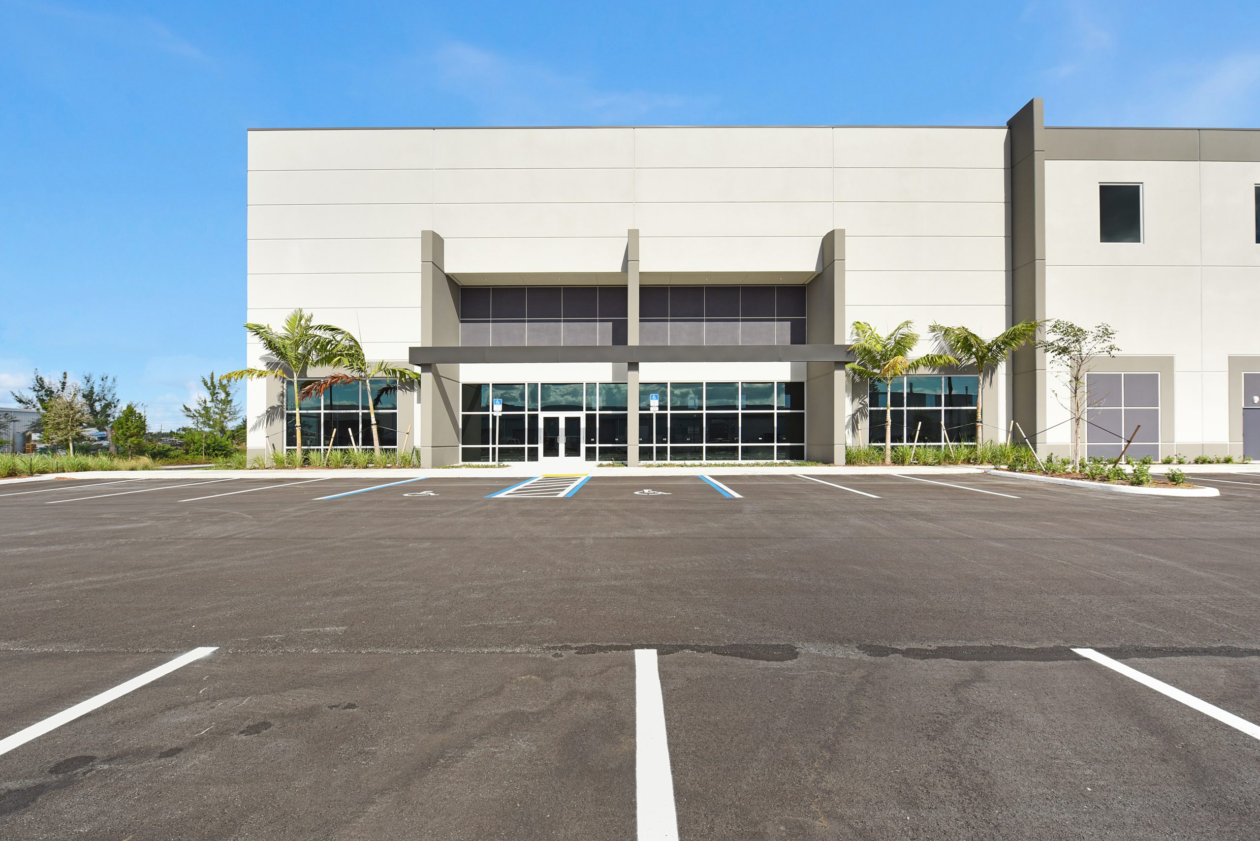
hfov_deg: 104.2
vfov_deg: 81.3
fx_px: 490
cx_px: 630
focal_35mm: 14
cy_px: 420
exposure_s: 1/1250
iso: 400
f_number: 5.6
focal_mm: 14
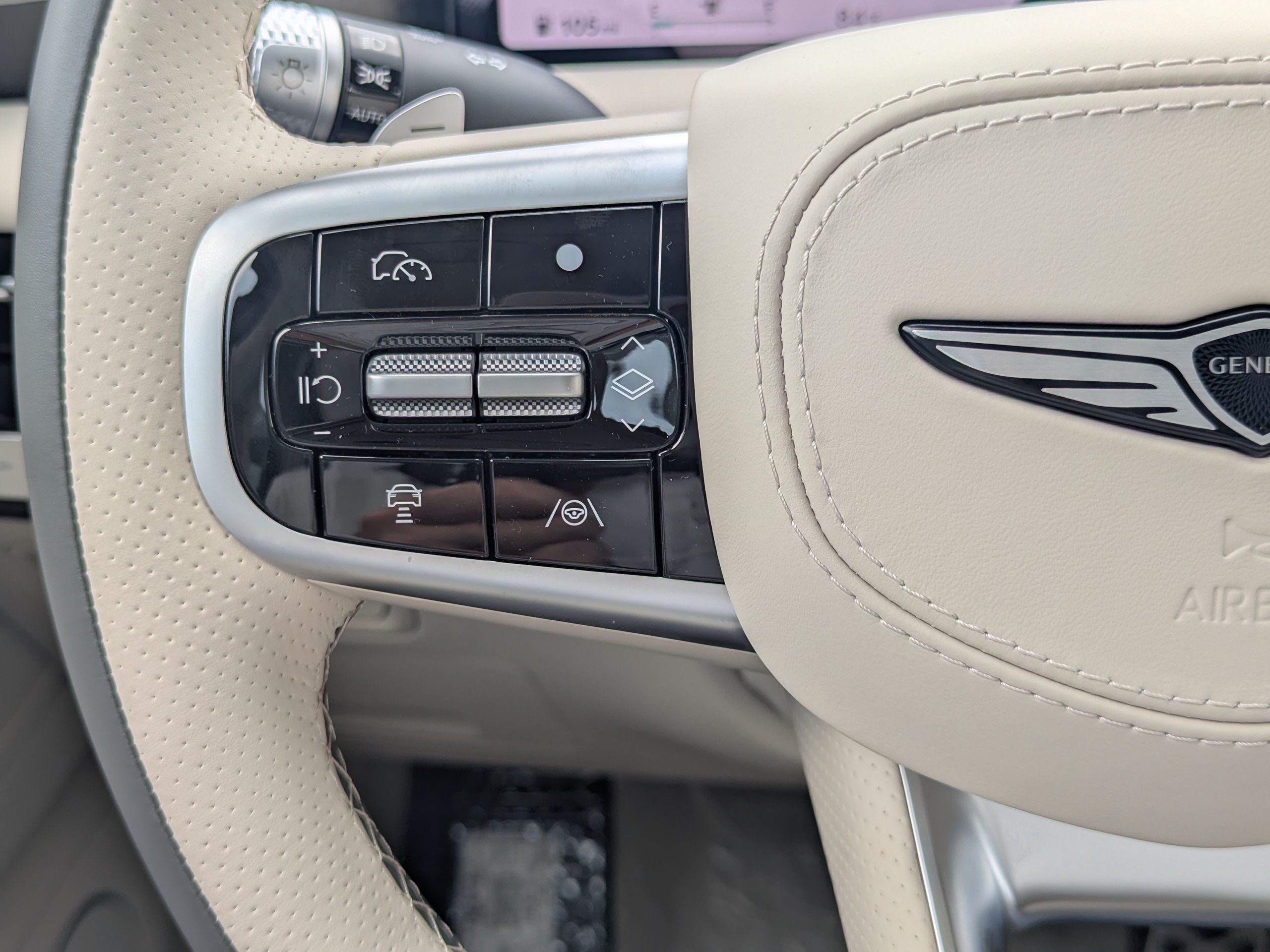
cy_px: 476
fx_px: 1761
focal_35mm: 48
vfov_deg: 30.3
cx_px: 635
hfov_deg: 39.7
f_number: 1.85
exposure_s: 1/390
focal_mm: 6.81
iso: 45
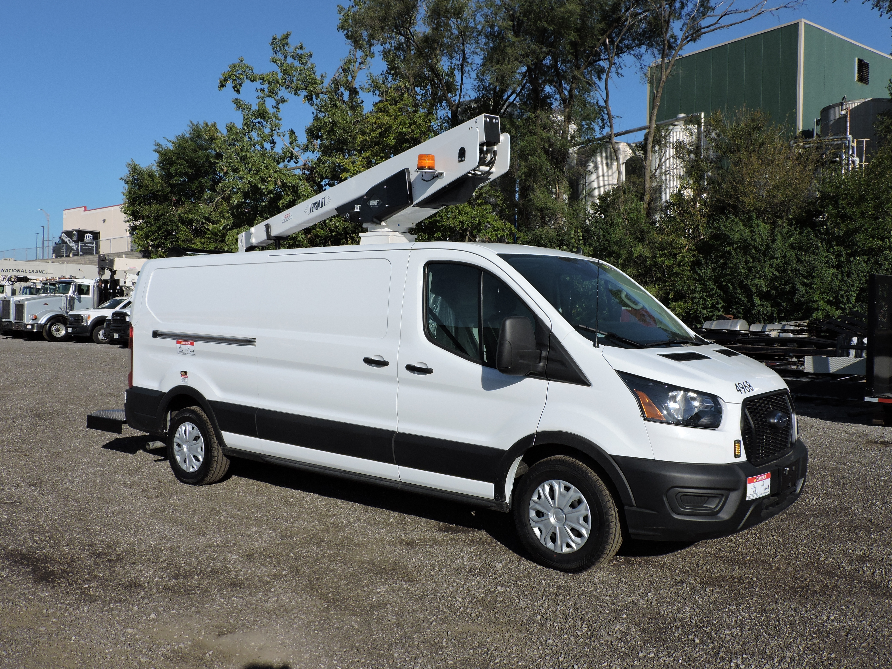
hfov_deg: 55.4
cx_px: 446
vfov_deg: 42.9
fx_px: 850
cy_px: 334
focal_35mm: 33
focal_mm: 5.9
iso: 100
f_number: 4
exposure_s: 1/1250
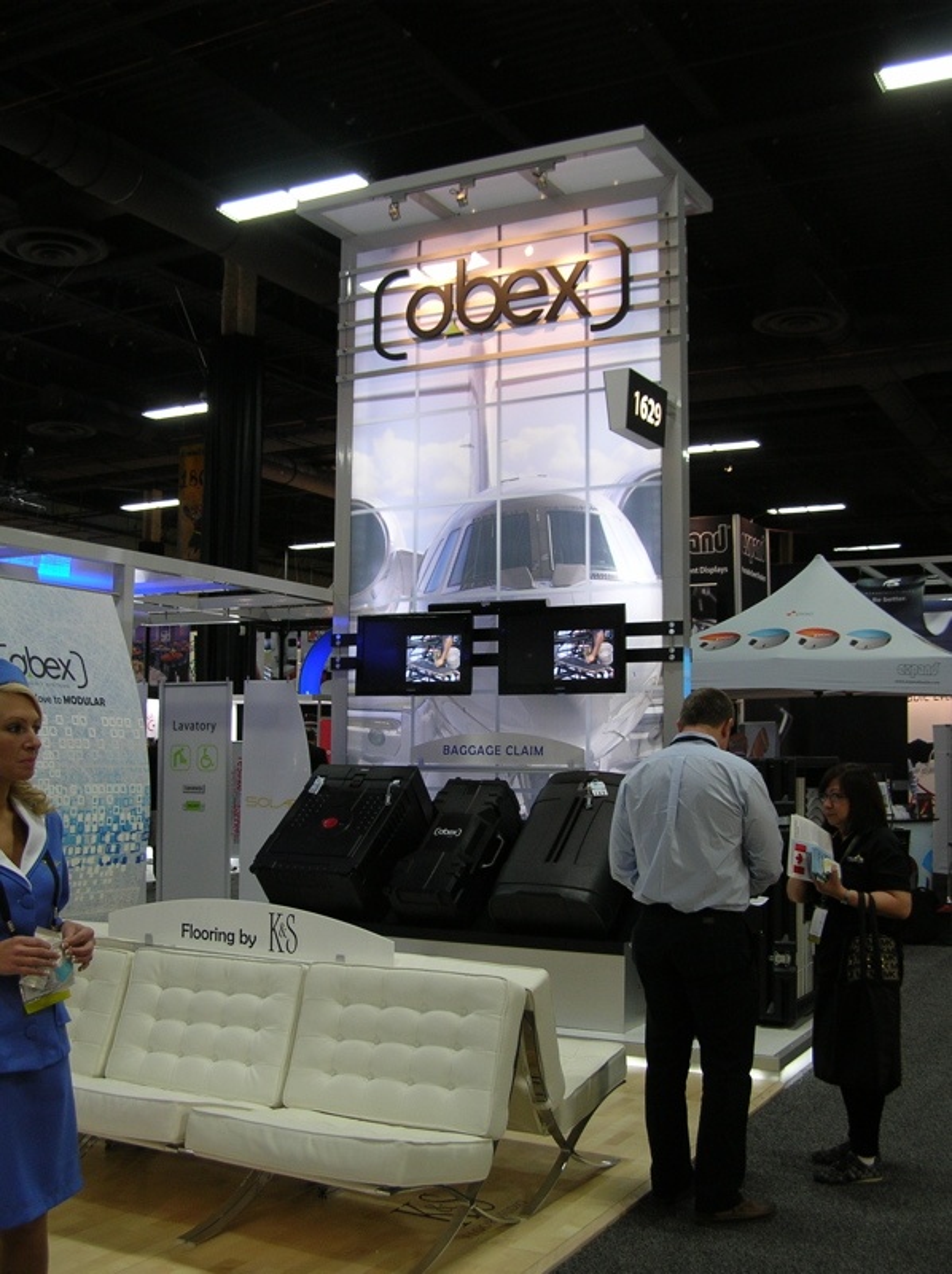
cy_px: 637
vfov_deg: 51.4
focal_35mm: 36
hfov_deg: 39.6
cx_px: 476
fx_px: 1323
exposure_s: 1/26.3
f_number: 2.7
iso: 50
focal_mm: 6
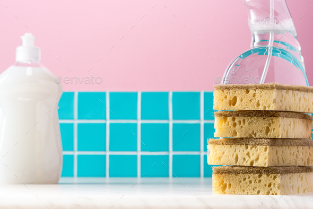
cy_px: 104
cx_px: 156
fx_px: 913
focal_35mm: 105
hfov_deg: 19.4
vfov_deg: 13.1
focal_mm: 105
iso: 80
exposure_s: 1/160
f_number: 16
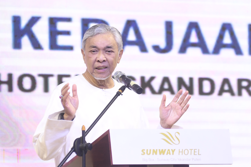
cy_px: 84
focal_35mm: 200
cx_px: 126
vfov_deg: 6.9
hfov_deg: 10.3
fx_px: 1394
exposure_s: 1/200
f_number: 4.5
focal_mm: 200
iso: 1600
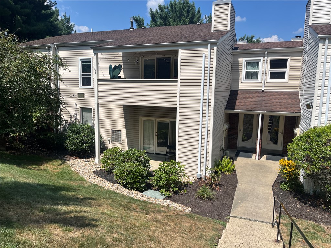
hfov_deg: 67.3
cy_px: 124
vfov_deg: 53.1
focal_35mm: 26
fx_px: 249
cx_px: 166
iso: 50
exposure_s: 1/3745
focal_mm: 5.1
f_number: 1.6
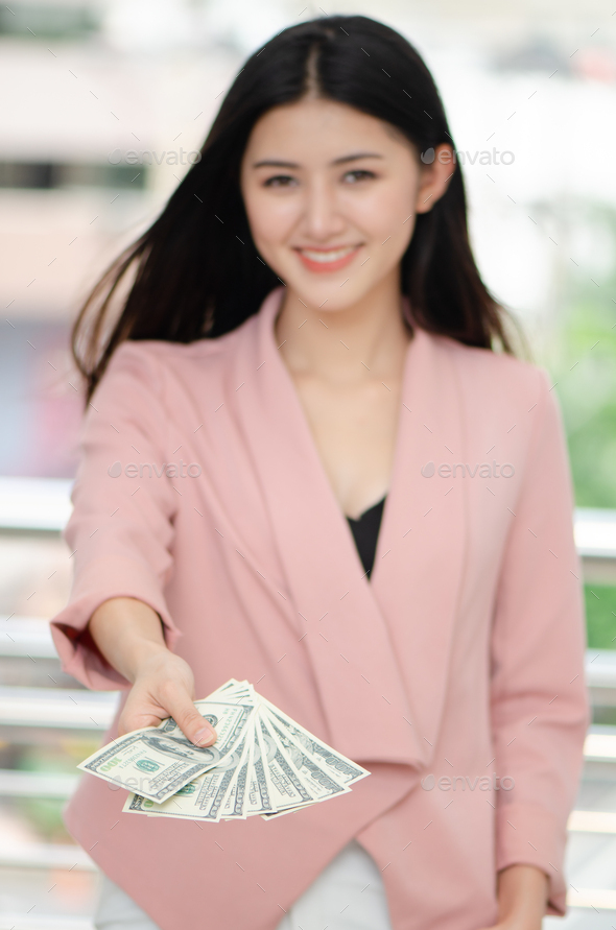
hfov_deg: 8.7
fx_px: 4061
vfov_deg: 13.1
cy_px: 465
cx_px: 308
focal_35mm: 158
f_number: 2.8
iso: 100
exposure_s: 1/250
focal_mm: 105
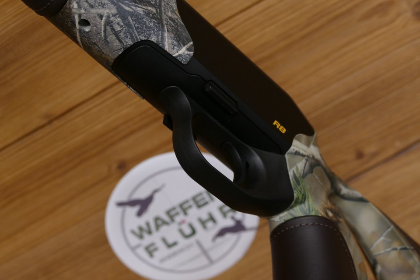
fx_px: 502
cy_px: 140
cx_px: 210
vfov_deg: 31.2
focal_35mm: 43
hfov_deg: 45.4
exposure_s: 1/80
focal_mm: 15.51
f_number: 3.2
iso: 500
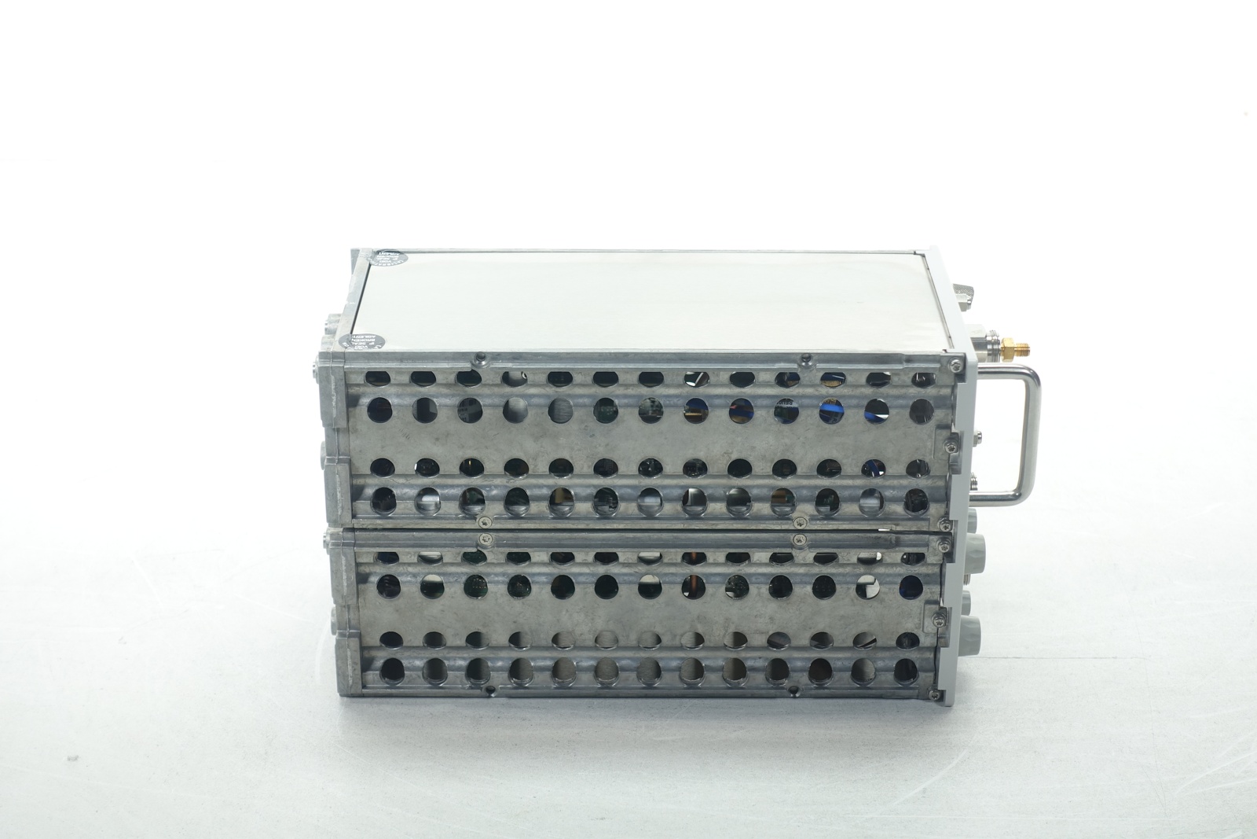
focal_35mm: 70
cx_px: 628
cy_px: 420
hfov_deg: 28.8
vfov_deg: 19.5
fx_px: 2444
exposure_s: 1/80
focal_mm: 25.7
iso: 125
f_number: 3.2
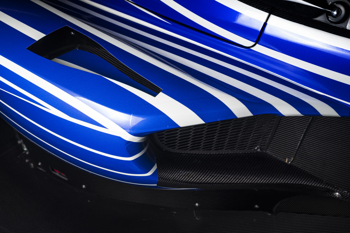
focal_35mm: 48
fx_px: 467
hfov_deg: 41.1
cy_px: 116
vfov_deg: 28.1
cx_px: 175
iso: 100
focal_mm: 48
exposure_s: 1/100
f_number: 8
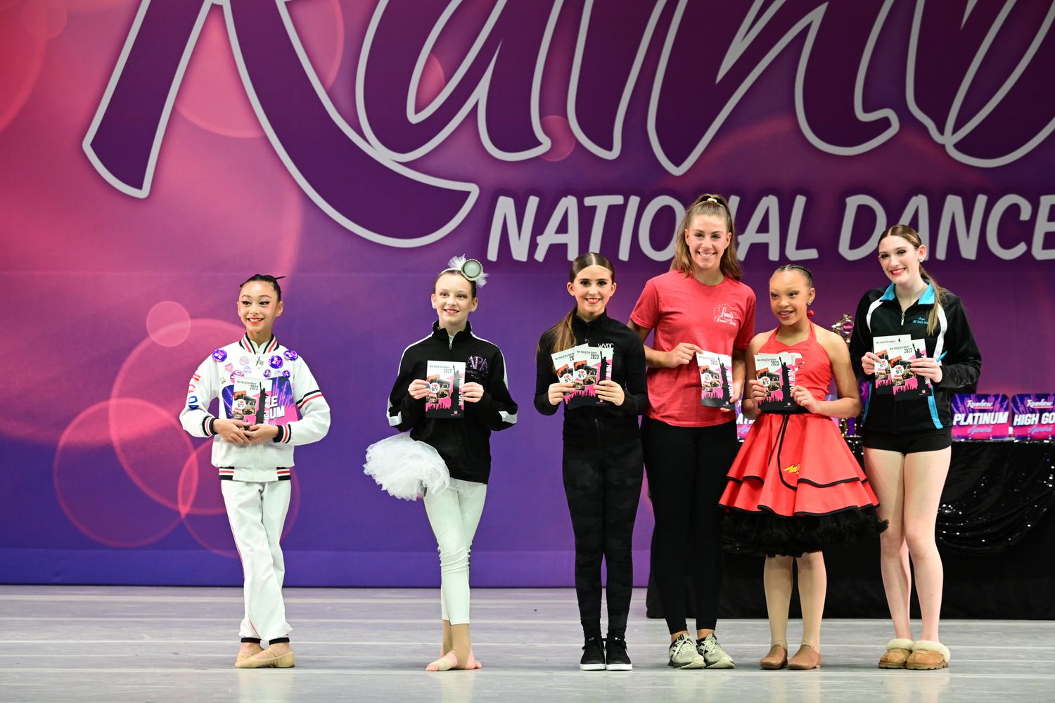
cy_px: 352
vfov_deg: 9.1
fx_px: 4395
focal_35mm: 150
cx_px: 528
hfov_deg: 13.7
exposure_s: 1/320
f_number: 5
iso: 1600
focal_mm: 150
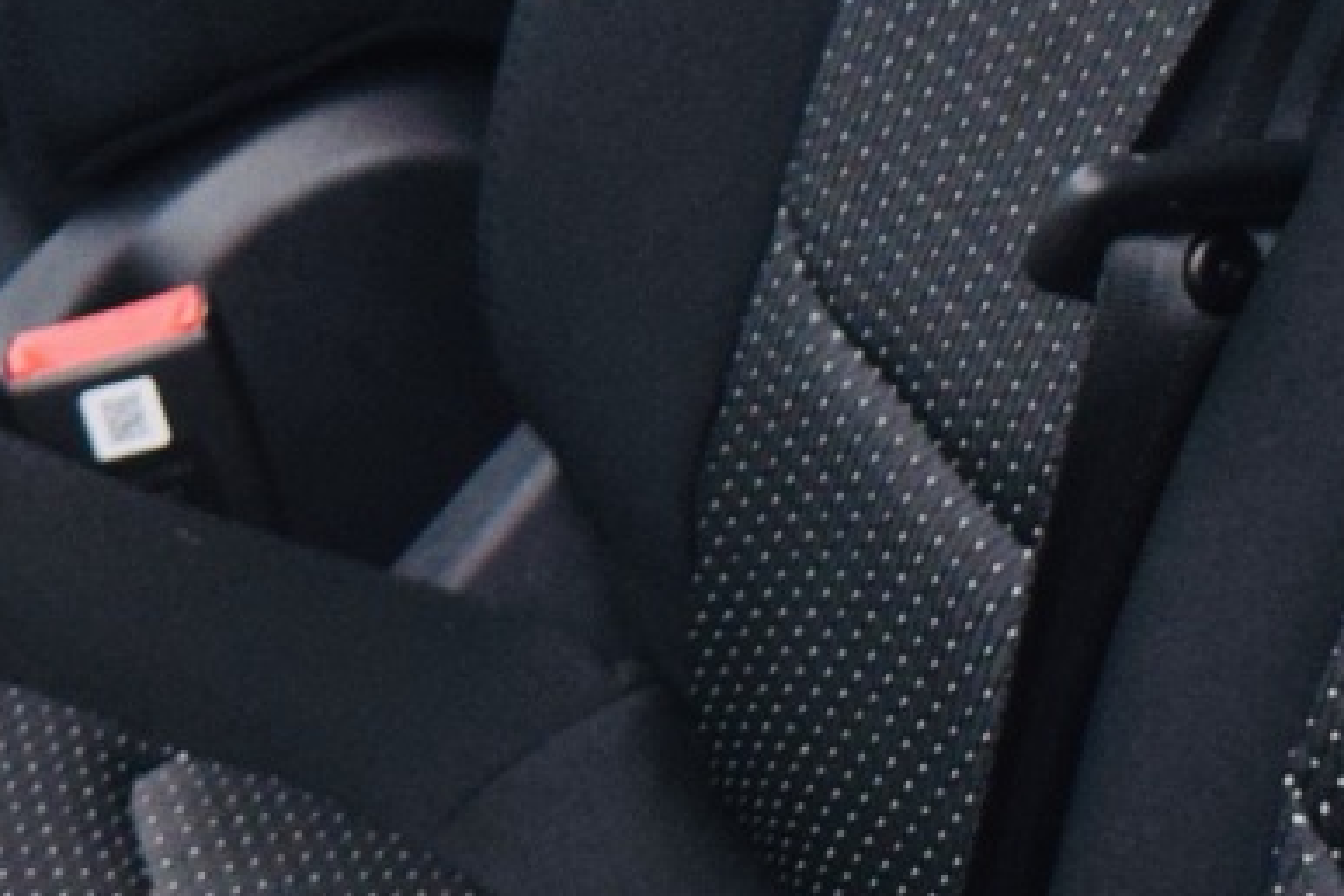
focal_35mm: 209
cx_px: -1591
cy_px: -465
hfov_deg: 9.1
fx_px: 7802
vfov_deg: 6.5
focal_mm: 18
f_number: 4
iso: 800
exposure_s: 1/60
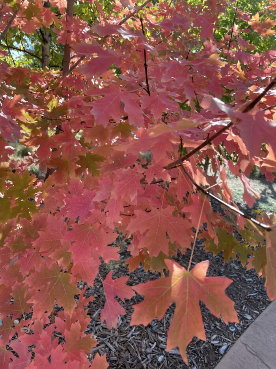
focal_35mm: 26
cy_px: 184
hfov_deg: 53.1
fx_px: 276
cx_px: 138
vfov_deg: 67.3
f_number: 1.6
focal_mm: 4.2
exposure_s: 1/341
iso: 32
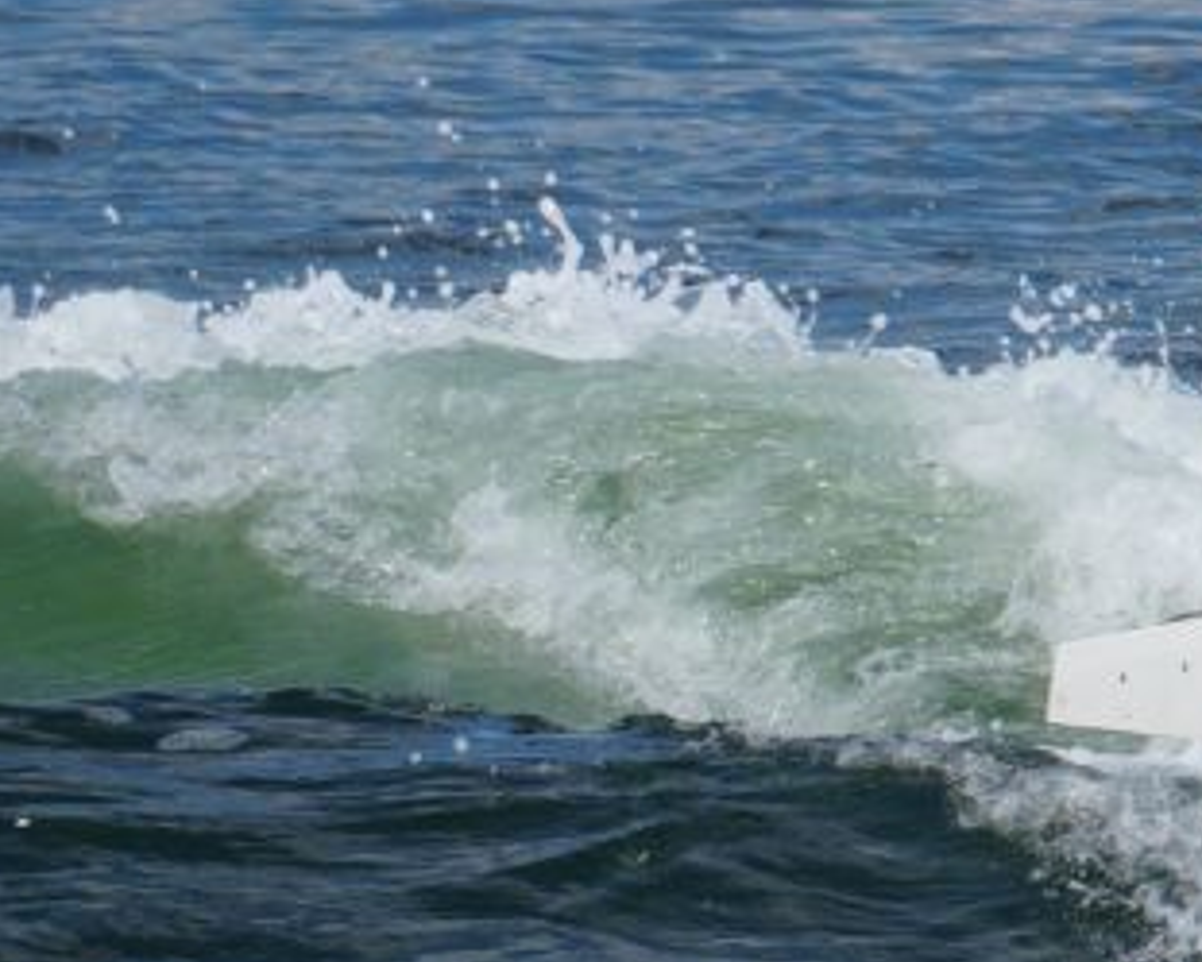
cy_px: -410
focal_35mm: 1679
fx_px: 59745
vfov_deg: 0.9
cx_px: 3297
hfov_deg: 1.2
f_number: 8
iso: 100
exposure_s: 1/400
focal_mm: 193
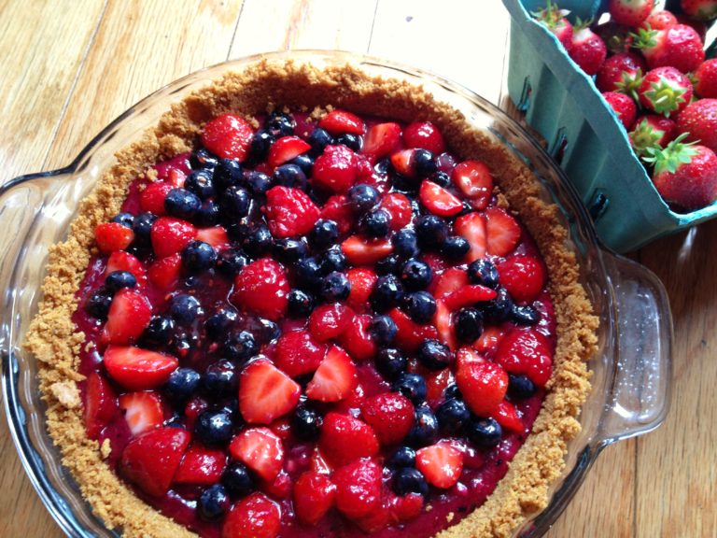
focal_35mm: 35
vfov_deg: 40.7
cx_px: 358
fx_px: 725
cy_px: 269
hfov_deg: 52.6
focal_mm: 4.28
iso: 80
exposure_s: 1/30
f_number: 2.4
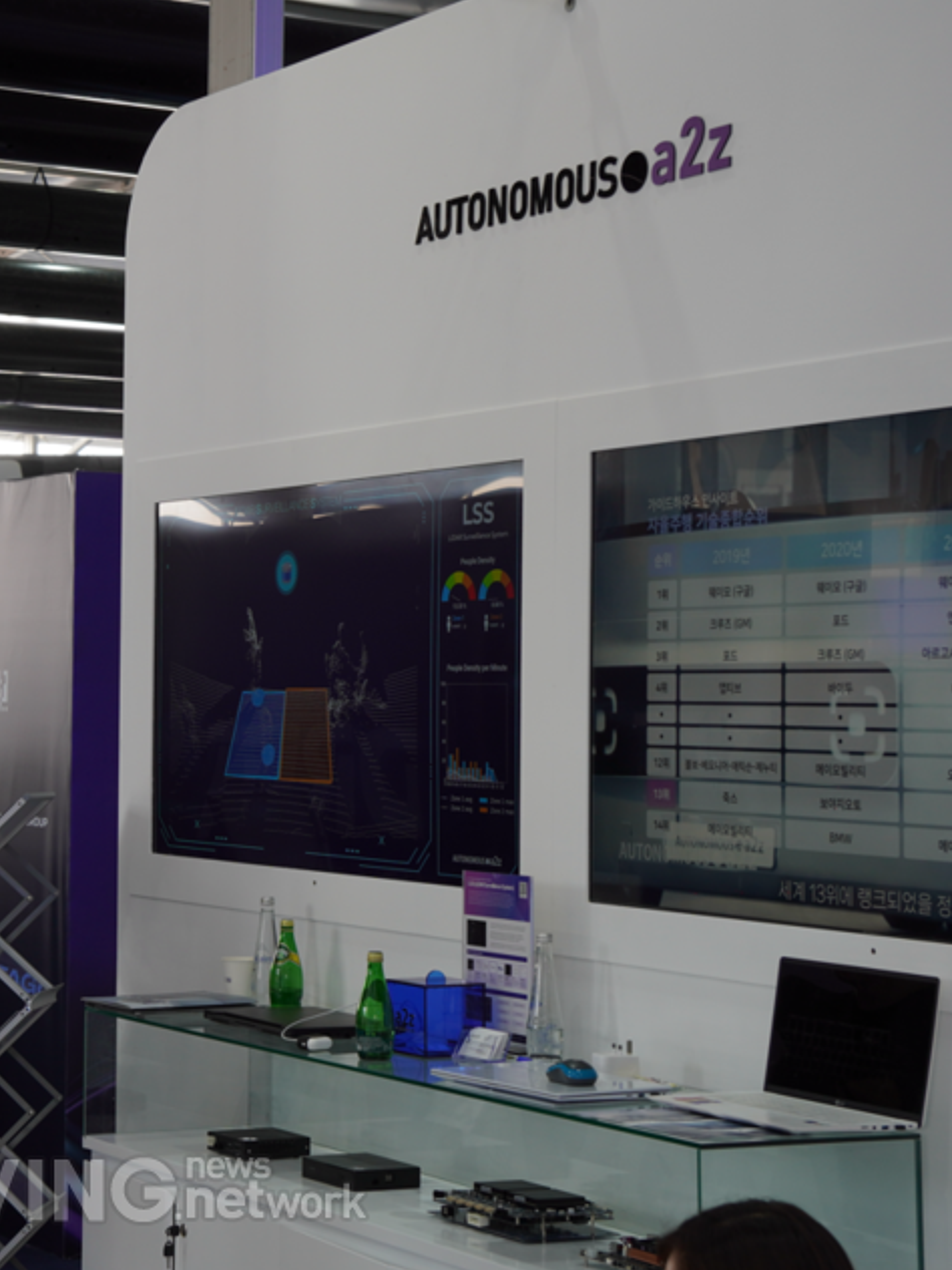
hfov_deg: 18.9
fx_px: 2814
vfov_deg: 25.4
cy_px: 633
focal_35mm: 77
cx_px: 106
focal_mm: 35
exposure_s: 1/60
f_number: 4
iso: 160
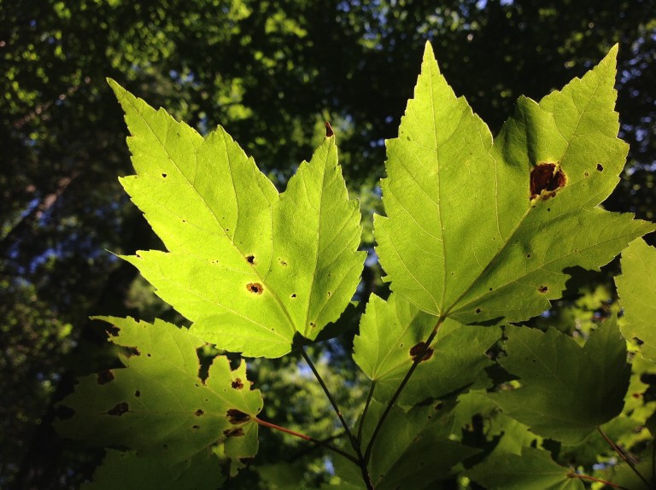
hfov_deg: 52.7
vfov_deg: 40.6
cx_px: 328
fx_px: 662
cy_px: 245
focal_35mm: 35
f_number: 2.4
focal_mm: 4.28
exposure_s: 1/719
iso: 50
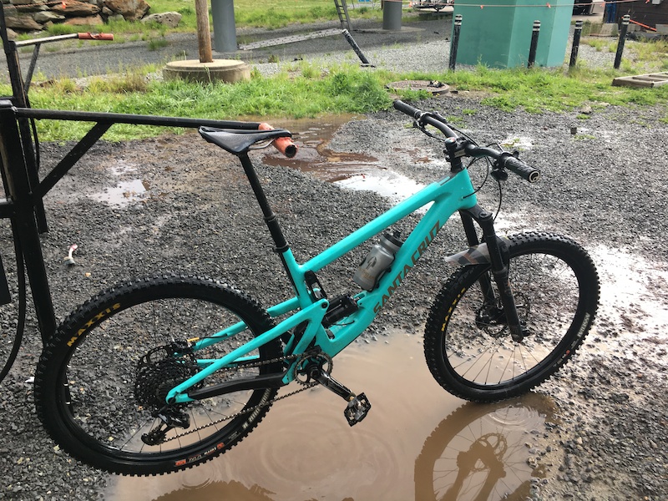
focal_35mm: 29
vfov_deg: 48.2
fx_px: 560
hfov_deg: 61.7
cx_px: 334
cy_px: 250
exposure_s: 1/60
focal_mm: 4.15
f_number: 2.2
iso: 32
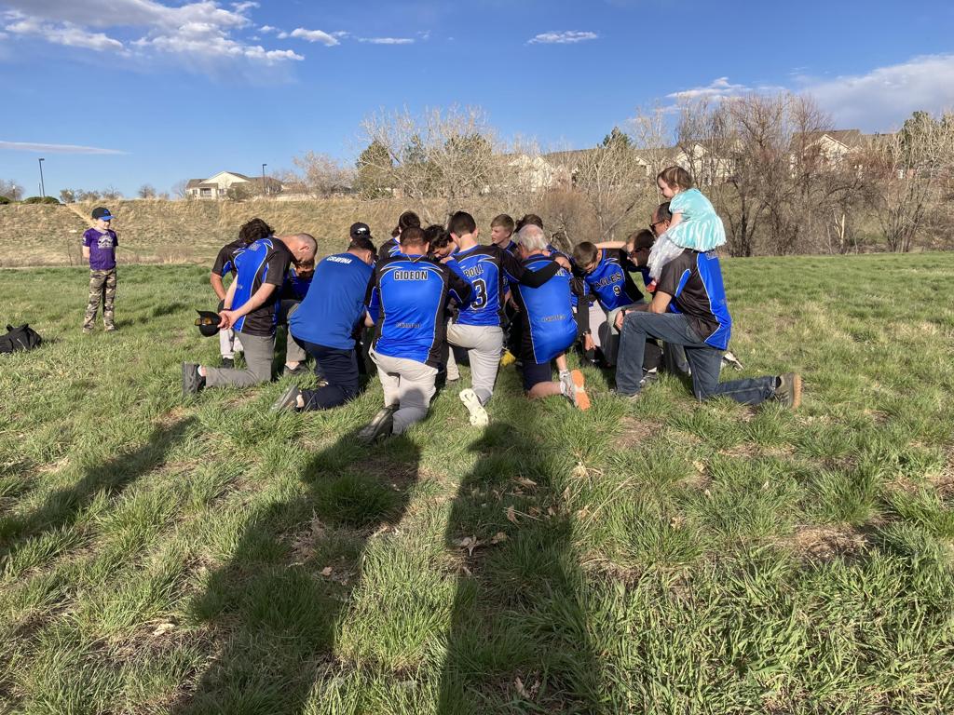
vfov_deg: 49.7
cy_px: 358
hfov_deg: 63.4
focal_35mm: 28
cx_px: 477
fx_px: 772
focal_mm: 3.99
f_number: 1.8
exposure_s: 1/1621
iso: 20
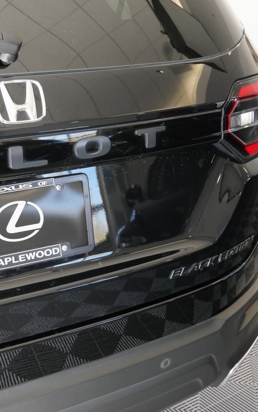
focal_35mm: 52
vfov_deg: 38.9
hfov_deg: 24.5
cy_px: 204
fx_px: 584
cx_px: 53
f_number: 3.9
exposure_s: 1/60
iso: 2500
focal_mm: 18
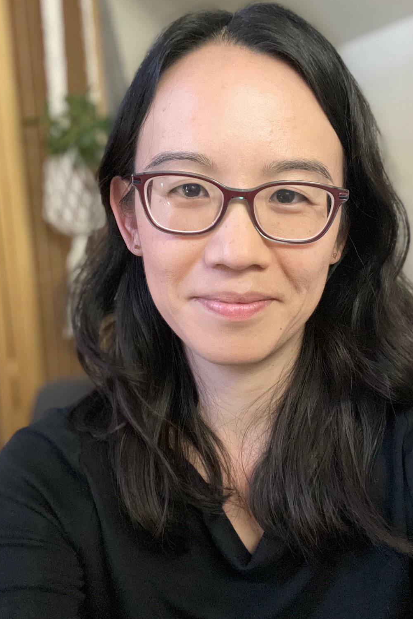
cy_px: 302
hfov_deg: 41.1
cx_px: 232
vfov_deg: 58.7
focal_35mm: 32
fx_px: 550
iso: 640
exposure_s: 1/24
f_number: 2.2
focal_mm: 2.71
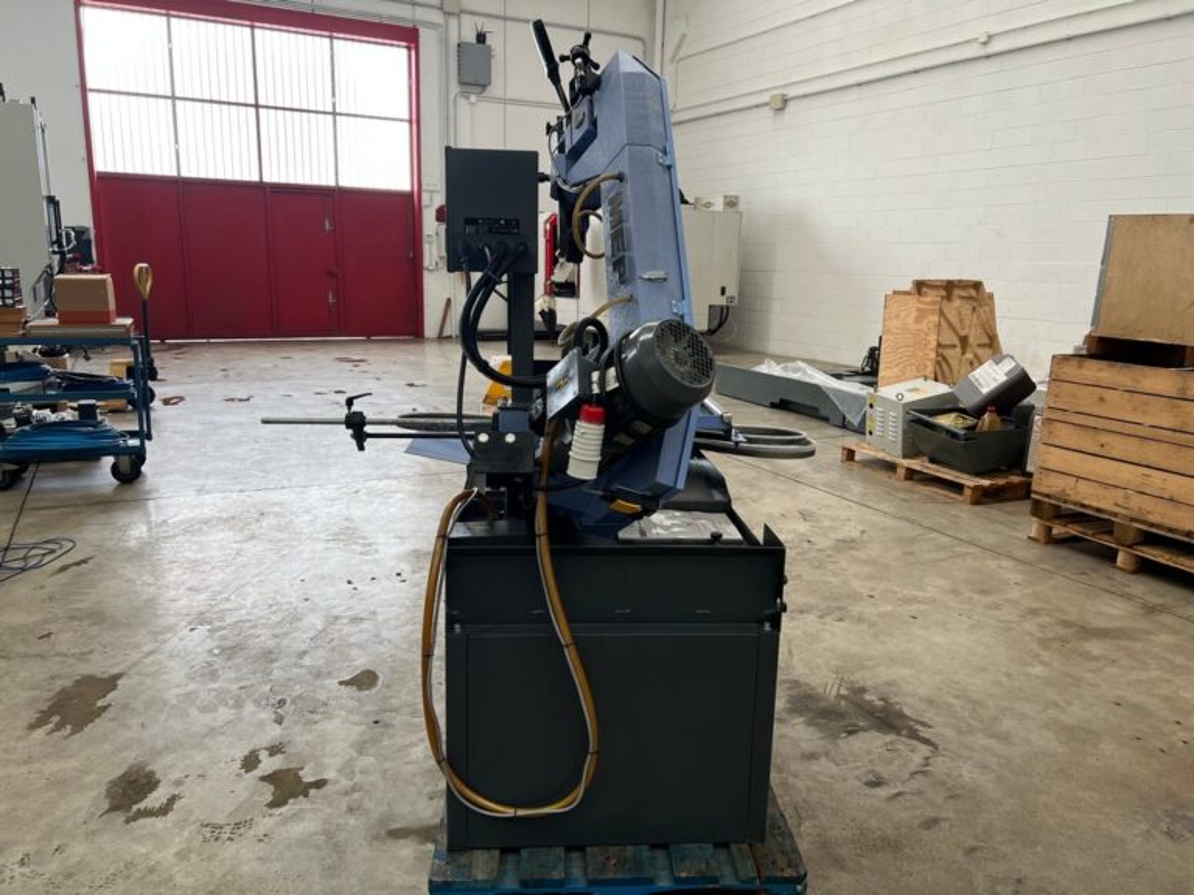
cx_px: 597
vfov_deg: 53.1
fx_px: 897
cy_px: 448
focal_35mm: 26
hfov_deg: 67.3
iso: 100
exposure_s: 1/100
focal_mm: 5.7
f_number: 1.5
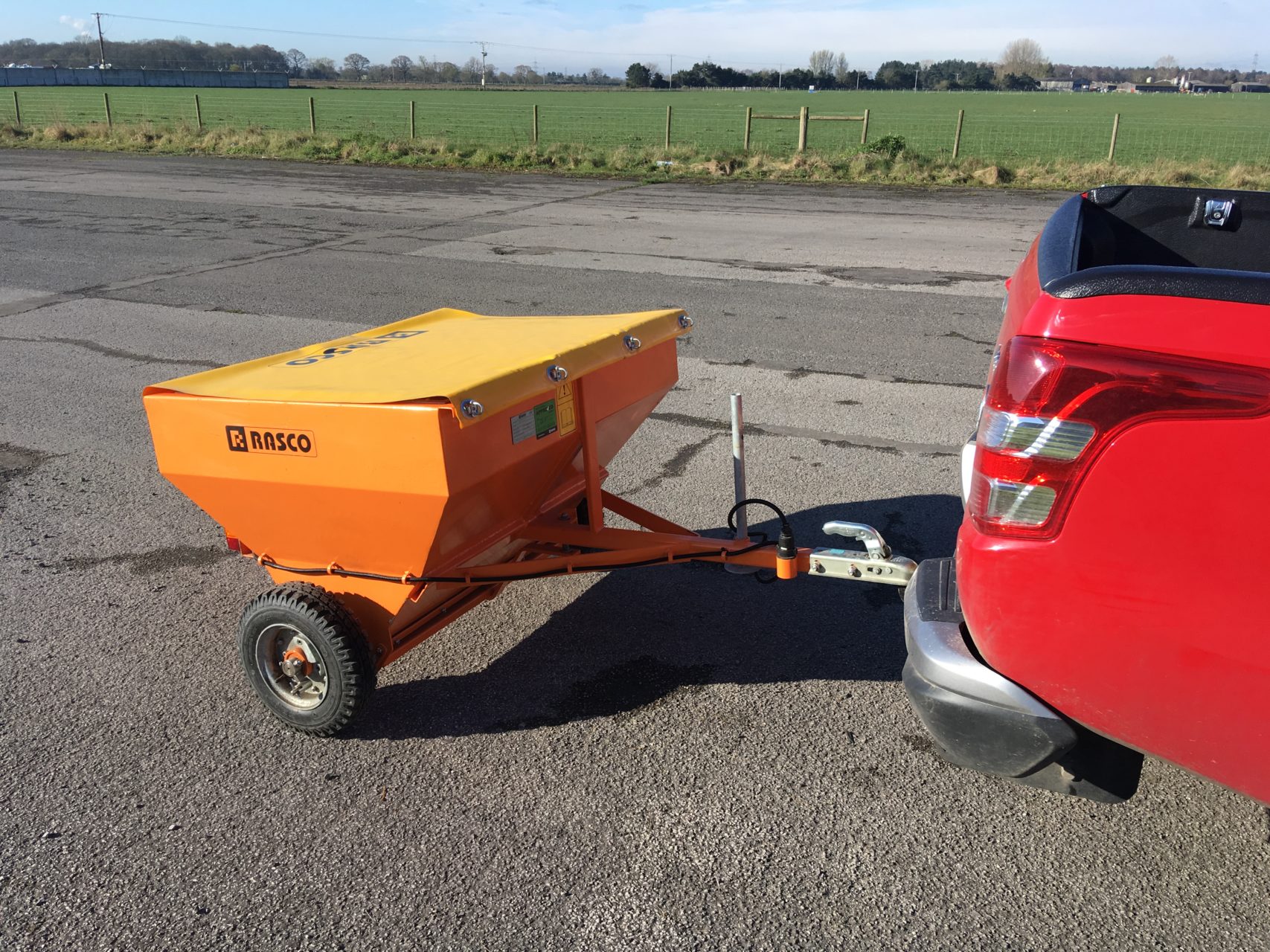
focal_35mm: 29
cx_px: 635
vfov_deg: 48.2
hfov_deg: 61.7
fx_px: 1064
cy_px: 476
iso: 25
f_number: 2.2
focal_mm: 4.15
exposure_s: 1/874
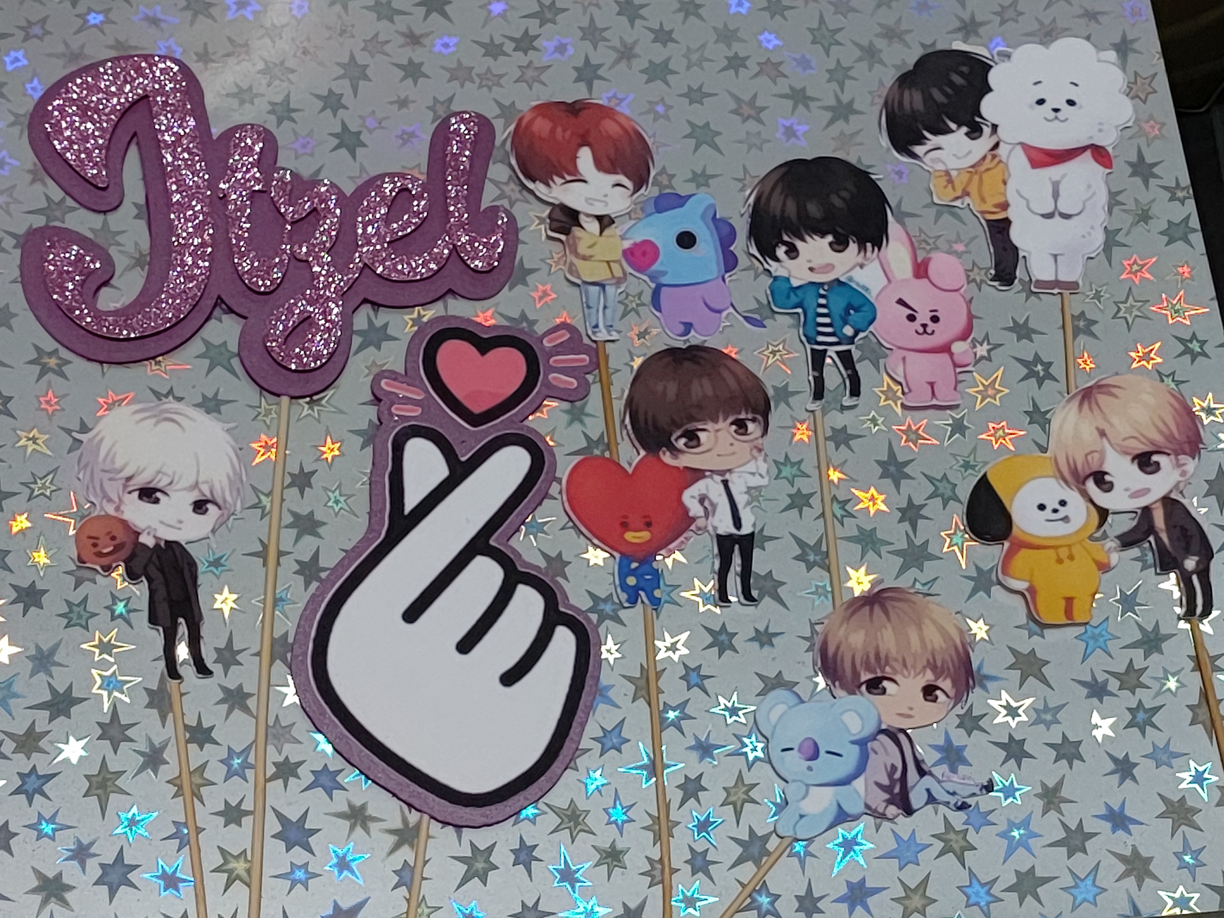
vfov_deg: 54.9
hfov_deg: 69.4
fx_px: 884
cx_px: 612
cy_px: 459
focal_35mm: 25
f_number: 2
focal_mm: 4.58
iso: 200
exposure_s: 1/24
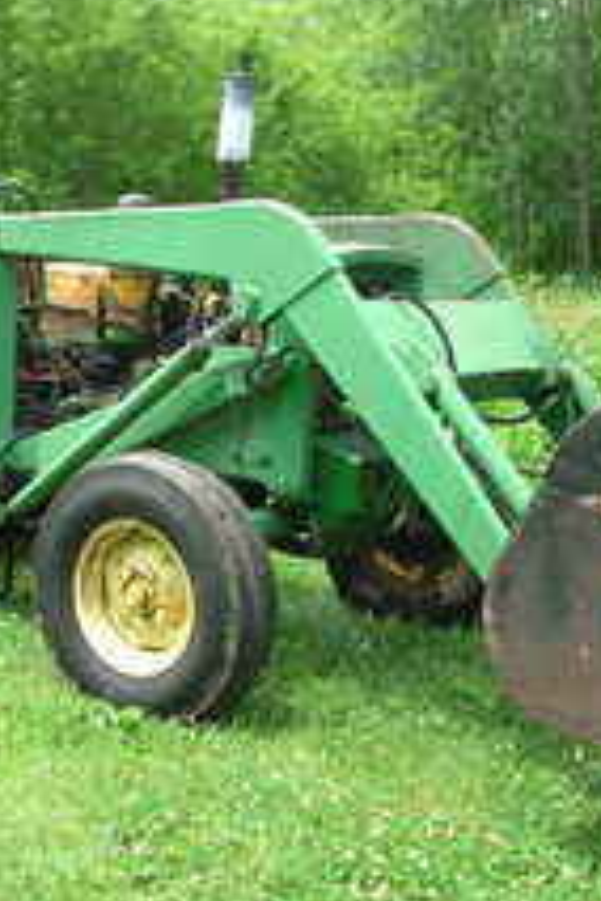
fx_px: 1477
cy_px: 478
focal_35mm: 59
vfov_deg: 33.9
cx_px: 239
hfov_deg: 23.0
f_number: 2.8
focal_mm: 5.8
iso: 50
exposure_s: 1/182
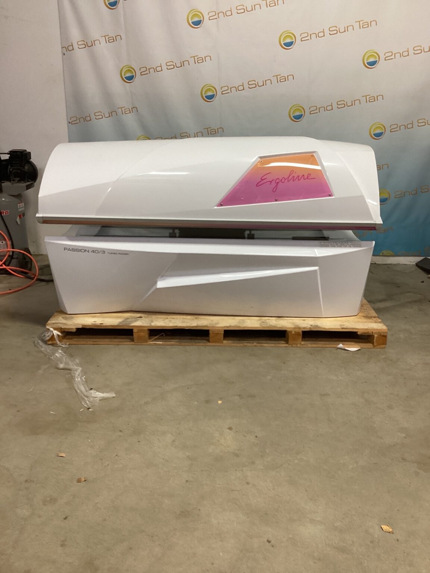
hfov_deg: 45.4
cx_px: 215
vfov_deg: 58.4
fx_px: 513
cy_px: 286
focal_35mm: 31
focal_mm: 3.3
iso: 160
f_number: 2.4
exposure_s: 1/60
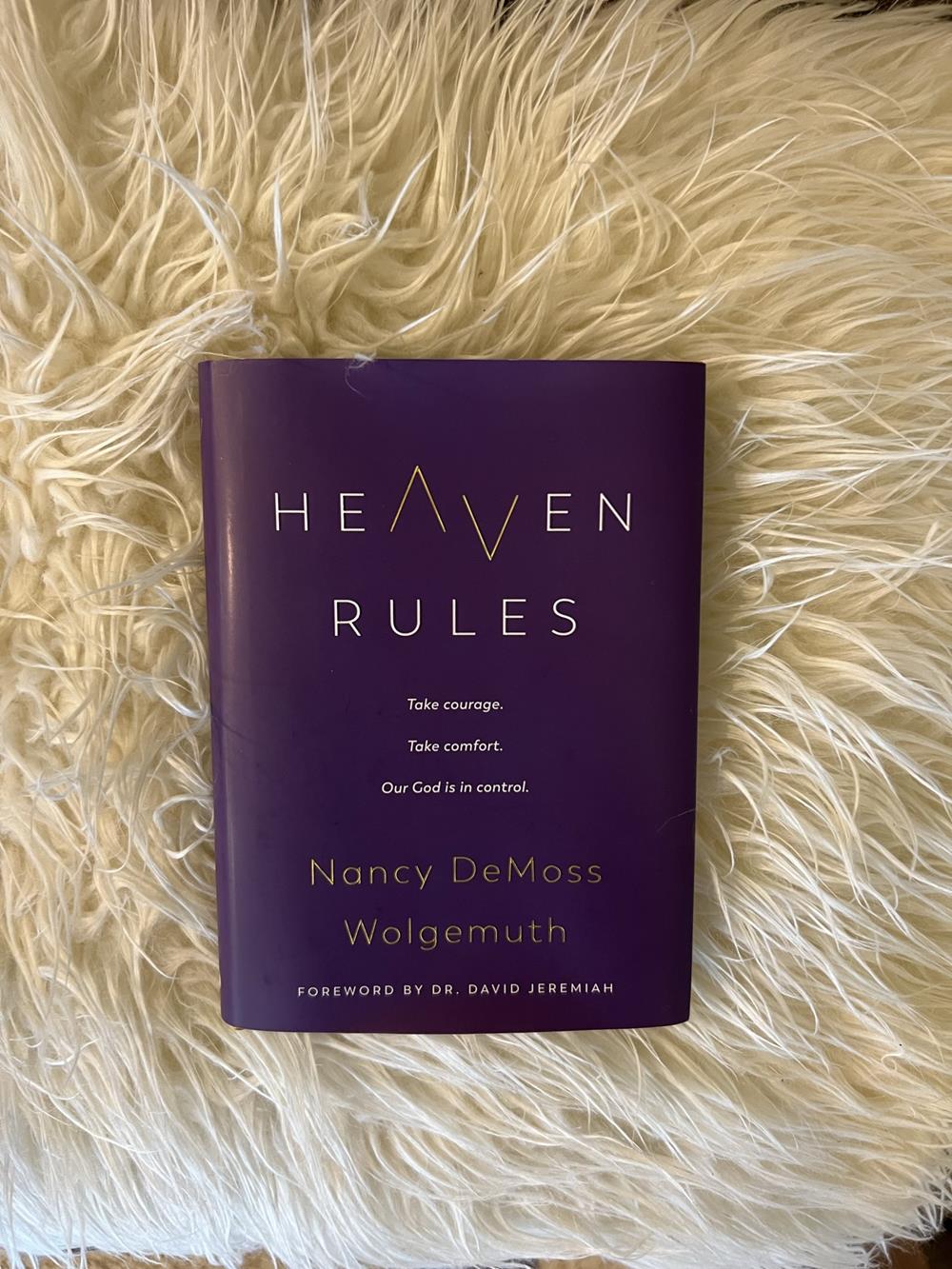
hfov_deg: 53.1
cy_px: 634
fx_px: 953
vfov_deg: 67.3
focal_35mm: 26
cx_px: 476
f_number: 1.5
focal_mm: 5.7
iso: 320
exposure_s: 1/60
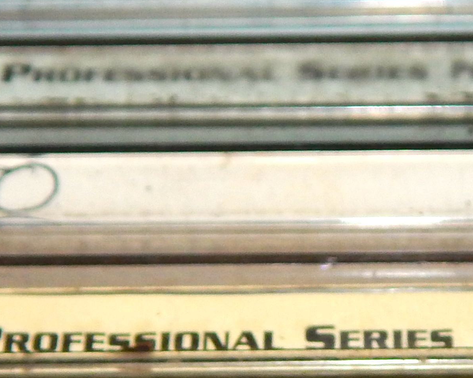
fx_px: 1806
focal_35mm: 129
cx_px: 333
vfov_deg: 11.9
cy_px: 344
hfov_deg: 14.9
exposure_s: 1/30
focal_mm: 6.1
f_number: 6.7
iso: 200
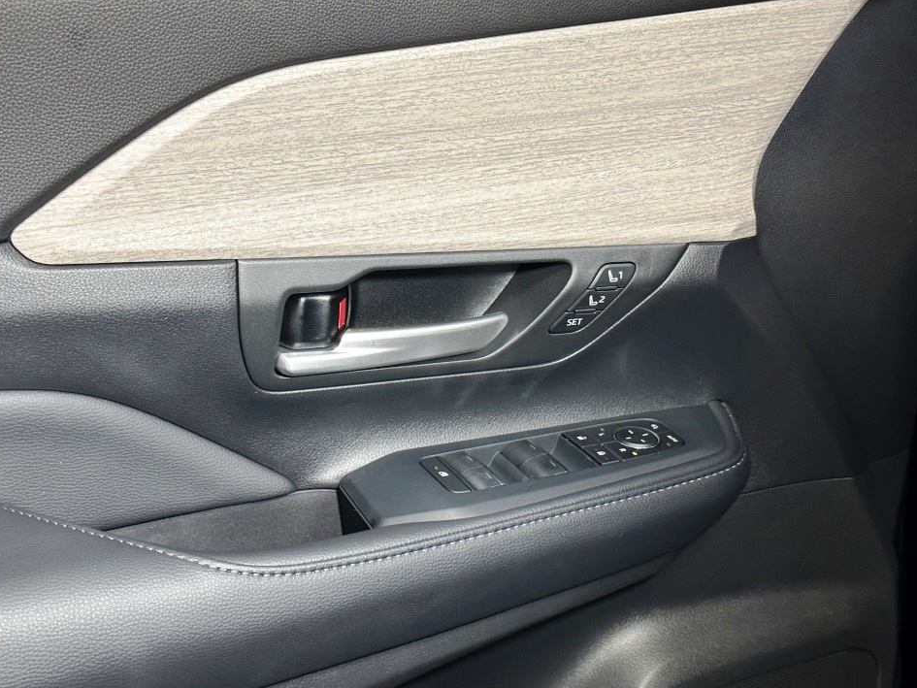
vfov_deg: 28.0
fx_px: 1378
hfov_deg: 36.8
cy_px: 354
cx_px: 441
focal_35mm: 52
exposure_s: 1/40
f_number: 1.78
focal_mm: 6.86
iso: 250
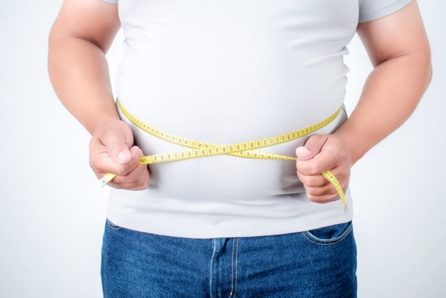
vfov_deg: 26.5
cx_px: 223
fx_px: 632
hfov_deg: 38.9
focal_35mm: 51
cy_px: 149
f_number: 4.5
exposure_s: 1/125
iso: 100
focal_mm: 34
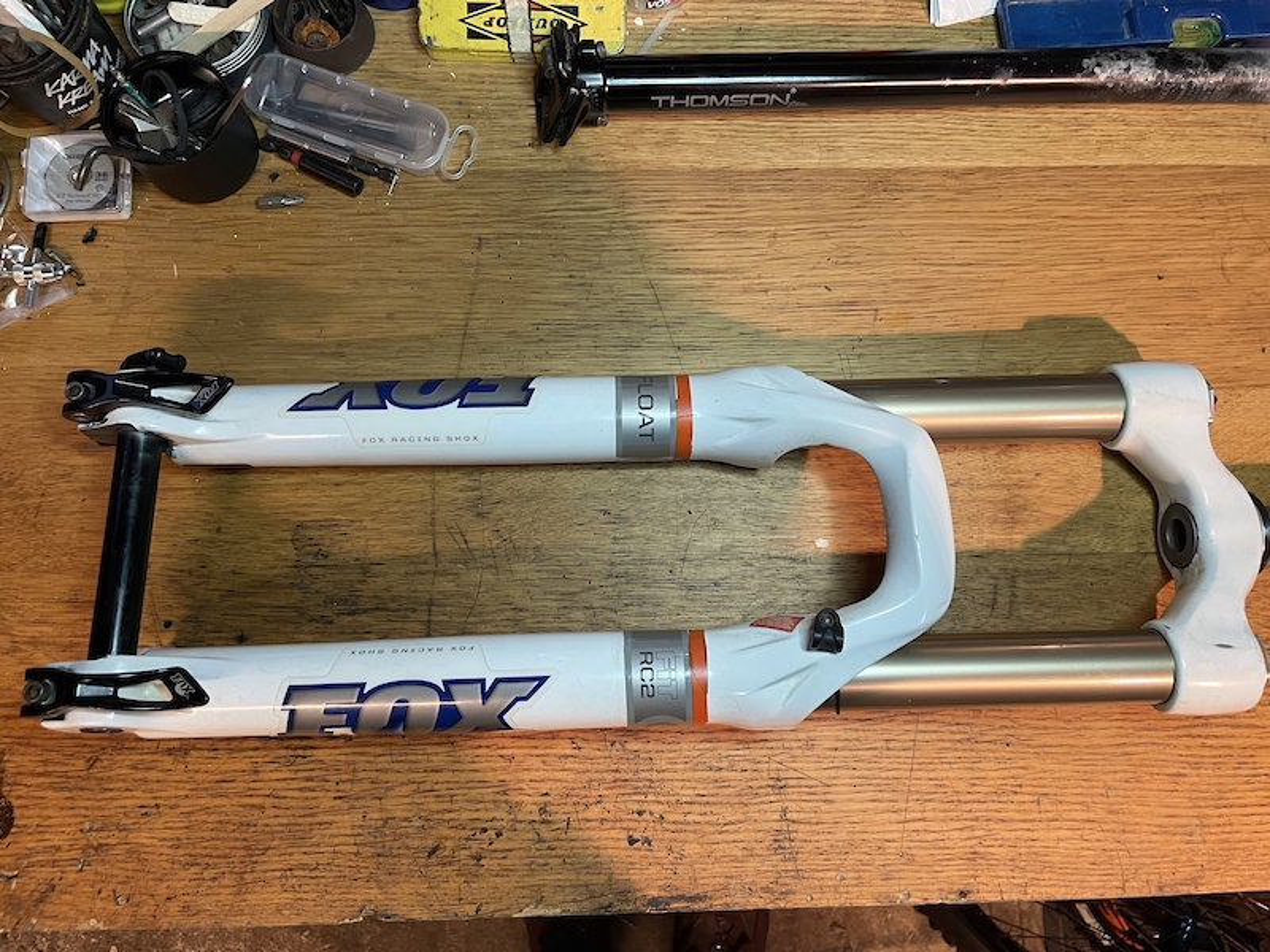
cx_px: 635
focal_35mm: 26
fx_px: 954
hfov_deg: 67.3
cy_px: 476
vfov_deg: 53.1
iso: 160
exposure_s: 1/50
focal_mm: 4.2
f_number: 1.6
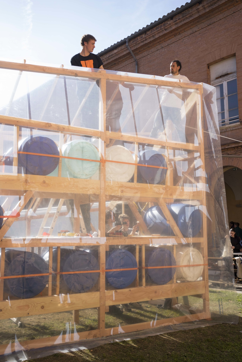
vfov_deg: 54.4
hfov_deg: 37.9
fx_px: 353
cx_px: 121
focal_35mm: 35
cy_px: 181
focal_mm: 35
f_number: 5
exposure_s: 1/1250
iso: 640
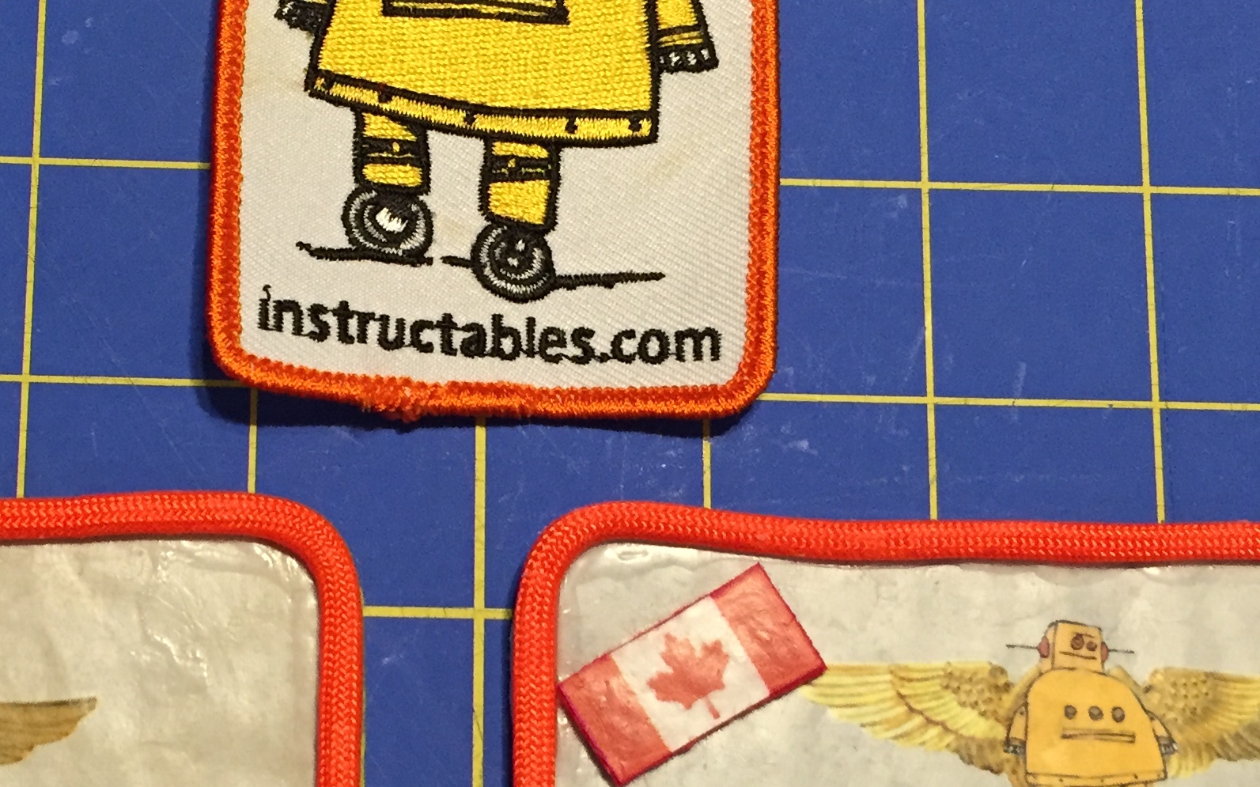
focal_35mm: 63
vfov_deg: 20.5
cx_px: 399
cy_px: 533
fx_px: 2163
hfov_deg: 32.2
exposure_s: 1/30
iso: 160
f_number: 2.2
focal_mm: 4.15
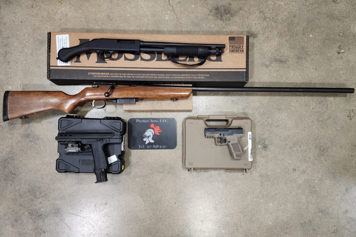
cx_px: 178
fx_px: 237
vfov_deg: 53.0
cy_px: 133
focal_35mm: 24
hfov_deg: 73.8
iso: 640
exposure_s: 1/120
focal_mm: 6.4
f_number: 1.8
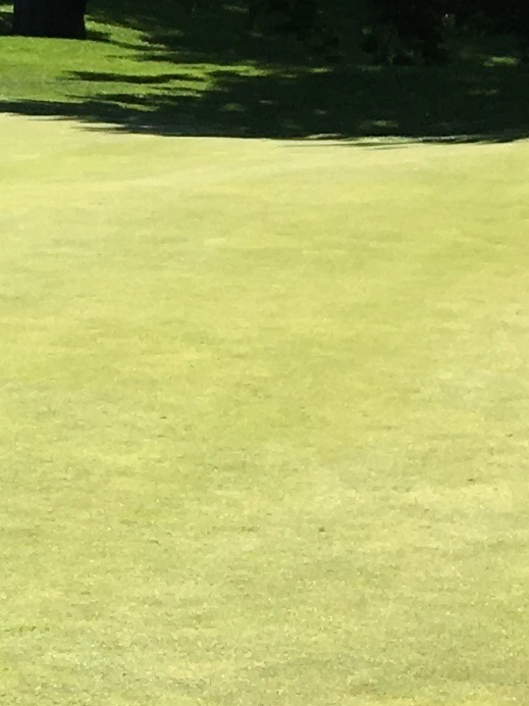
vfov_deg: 11.7
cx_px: -885
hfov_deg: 7.9
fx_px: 3444
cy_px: 461
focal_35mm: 169
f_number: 2.2
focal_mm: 4.15
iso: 25
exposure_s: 1/1479
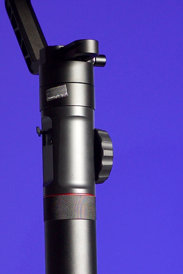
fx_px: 1546
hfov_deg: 6.8
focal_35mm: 203
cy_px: 140
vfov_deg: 10.1
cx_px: 59
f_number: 4
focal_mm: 50
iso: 800
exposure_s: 1/125
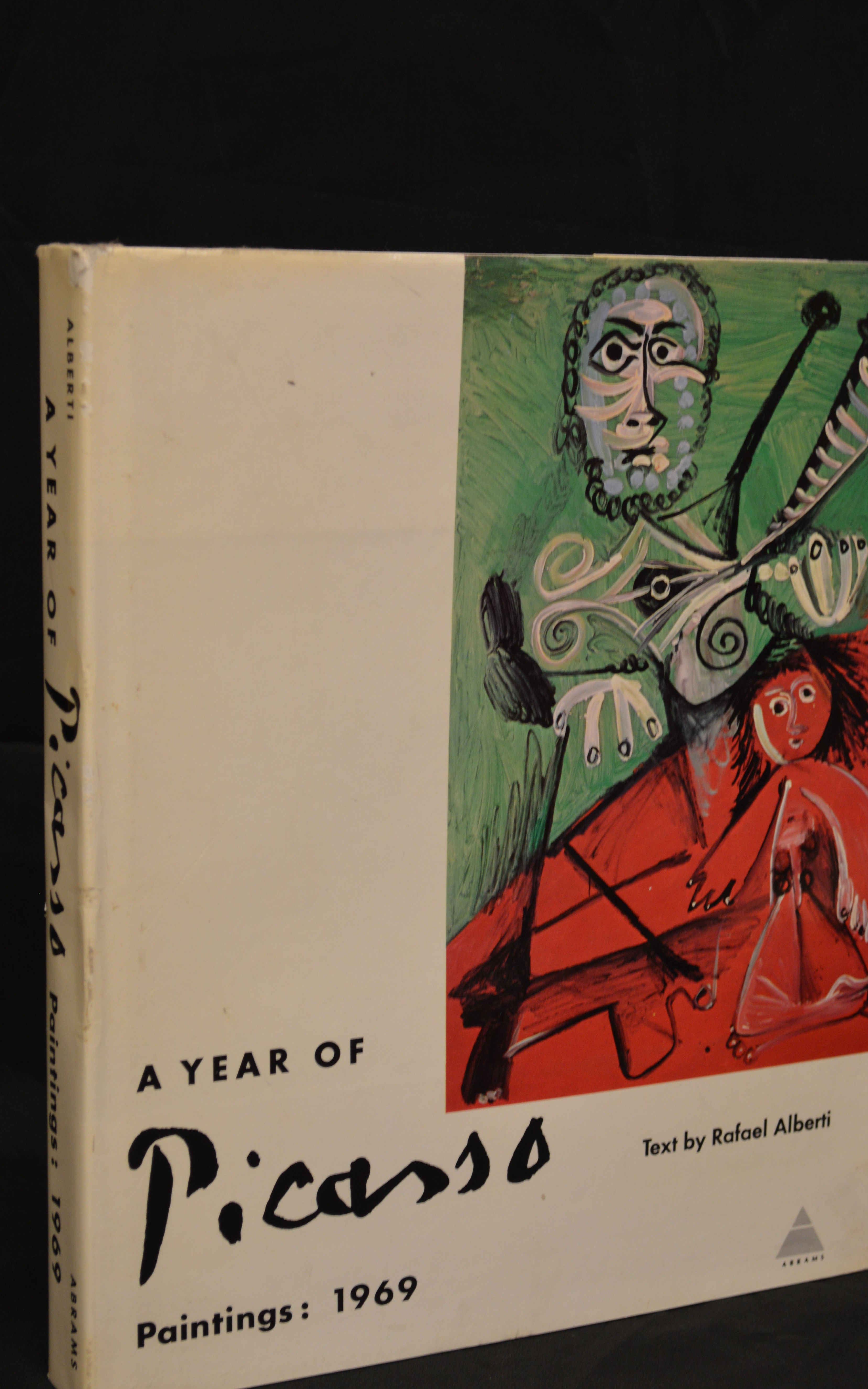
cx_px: 470
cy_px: 777
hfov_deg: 17.8
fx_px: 2763
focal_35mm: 73
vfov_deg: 28.2
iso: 400
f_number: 5.3
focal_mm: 42
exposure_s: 1/30
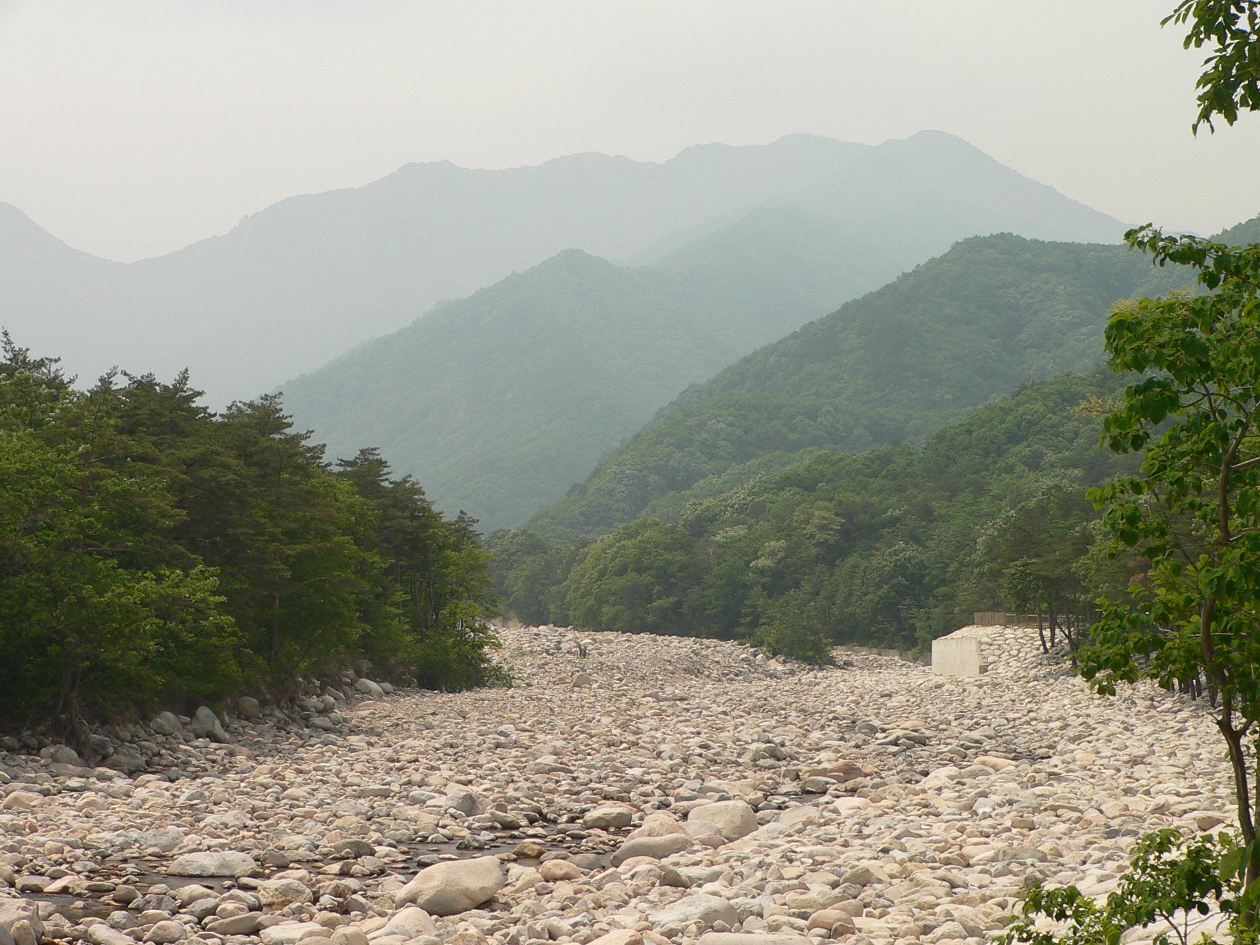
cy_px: 472
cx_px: 630
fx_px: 3167
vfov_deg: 17.0
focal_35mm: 87
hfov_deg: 22.5
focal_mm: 11.4
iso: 80
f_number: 4
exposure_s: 1/200
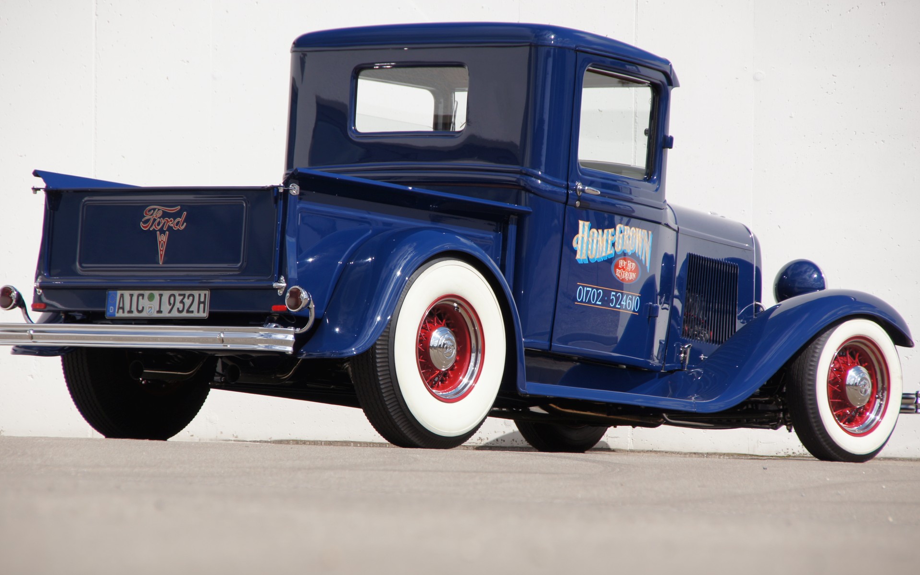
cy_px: 286
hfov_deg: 8.6
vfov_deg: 5.4
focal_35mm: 245
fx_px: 6143
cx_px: 461
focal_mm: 160
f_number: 7.1
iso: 100
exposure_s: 1/320
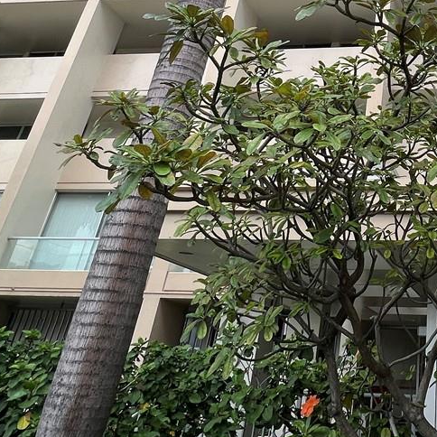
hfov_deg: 39.0
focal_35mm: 38
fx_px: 543
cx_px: 434
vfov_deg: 39.6
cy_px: 20
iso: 32
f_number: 1.8
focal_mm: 1.57
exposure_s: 1/449
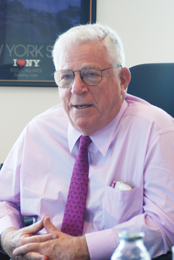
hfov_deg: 11.5
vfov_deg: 17.0
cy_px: 130
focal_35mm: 120
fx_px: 867
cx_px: 87
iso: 400
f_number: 4.5
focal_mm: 80
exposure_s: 1/100
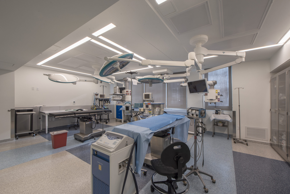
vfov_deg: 81.3
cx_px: 145
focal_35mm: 14
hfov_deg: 104.2
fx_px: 113
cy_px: 97
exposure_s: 1/13
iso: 250
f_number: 13
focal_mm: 14
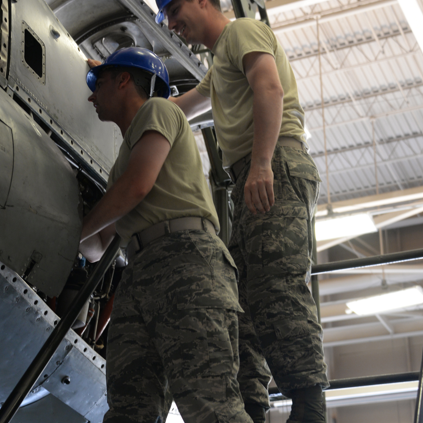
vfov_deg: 18.9
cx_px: 157
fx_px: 1272
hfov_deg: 18.8
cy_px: 197
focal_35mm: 92
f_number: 4.5
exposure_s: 1/100
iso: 800
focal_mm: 55
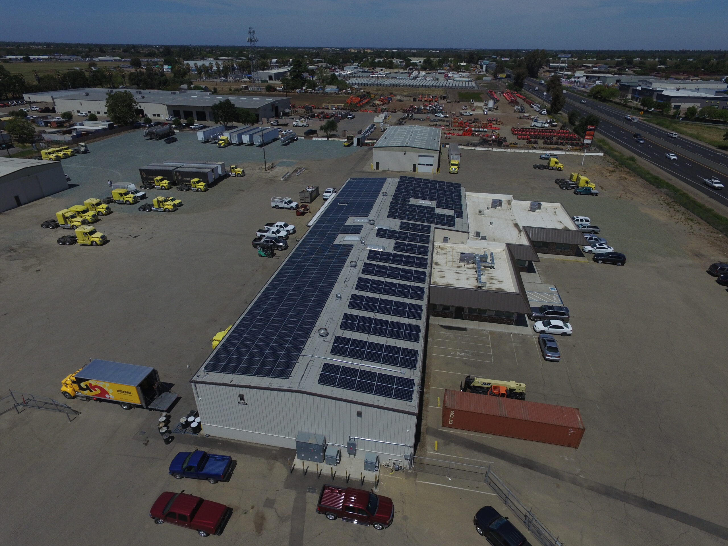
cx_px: 364
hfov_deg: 81.7
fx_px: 421
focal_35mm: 20
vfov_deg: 66.0
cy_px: 273
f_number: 2.8
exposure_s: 1/4098
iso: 100
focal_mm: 3.61
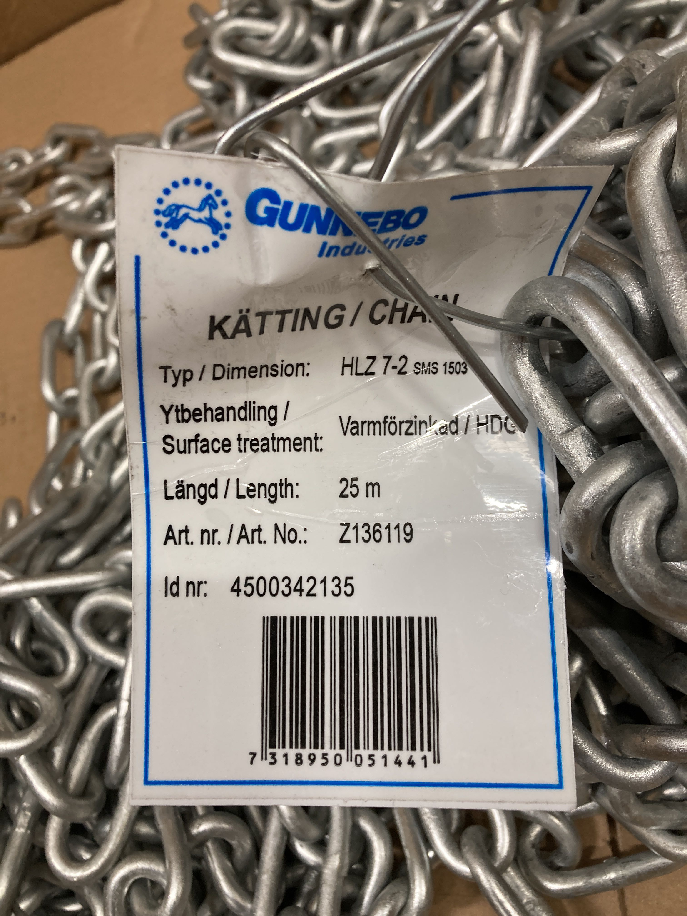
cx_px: 344
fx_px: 741
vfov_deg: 63.4
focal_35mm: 28
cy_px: 458
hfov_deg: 49.7
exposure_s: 1/72
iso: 80
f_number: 1.8
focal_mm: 3.99
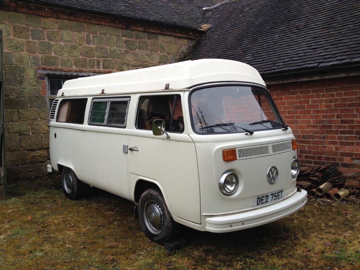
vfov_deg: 40.7
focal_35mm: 35
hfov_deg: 52.6
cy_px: 135
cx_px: 180
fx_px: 364
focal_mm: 4.28
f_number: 2.4
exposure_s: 1/890
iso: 50
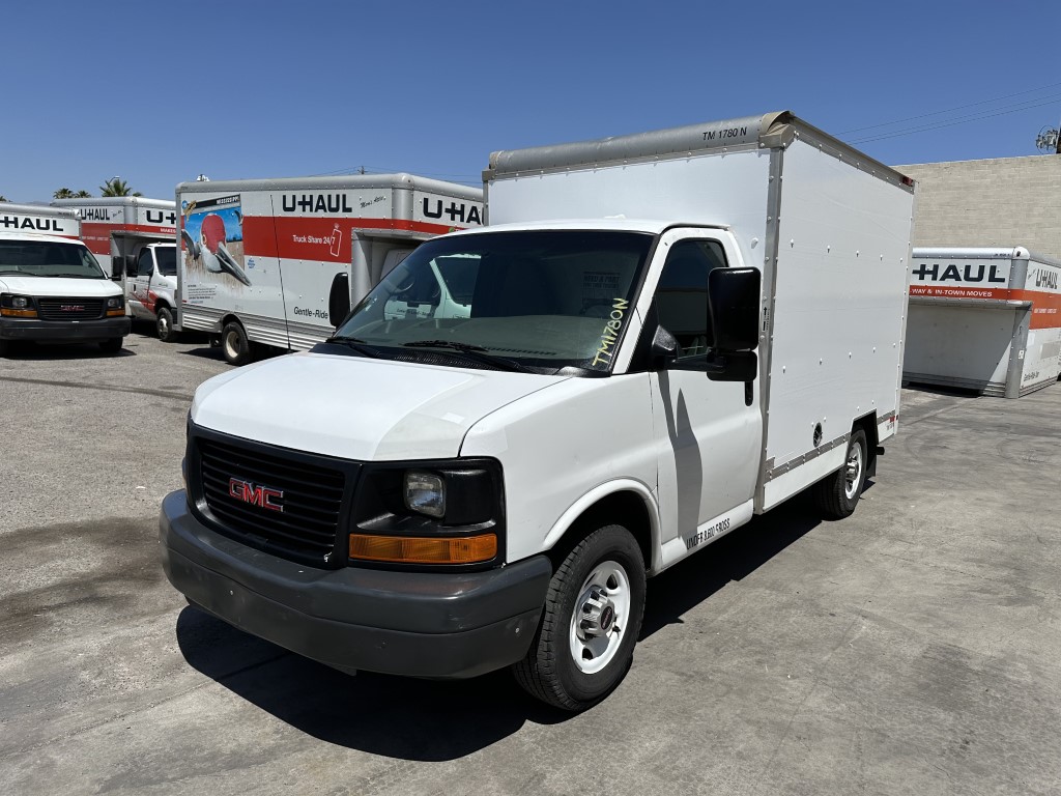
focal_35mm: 24
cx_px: 530
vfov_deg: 56.8
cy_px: 398
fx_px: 736
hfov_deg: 71.6
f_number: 1.78
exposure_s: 1/9709
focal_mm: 6.86
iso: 80
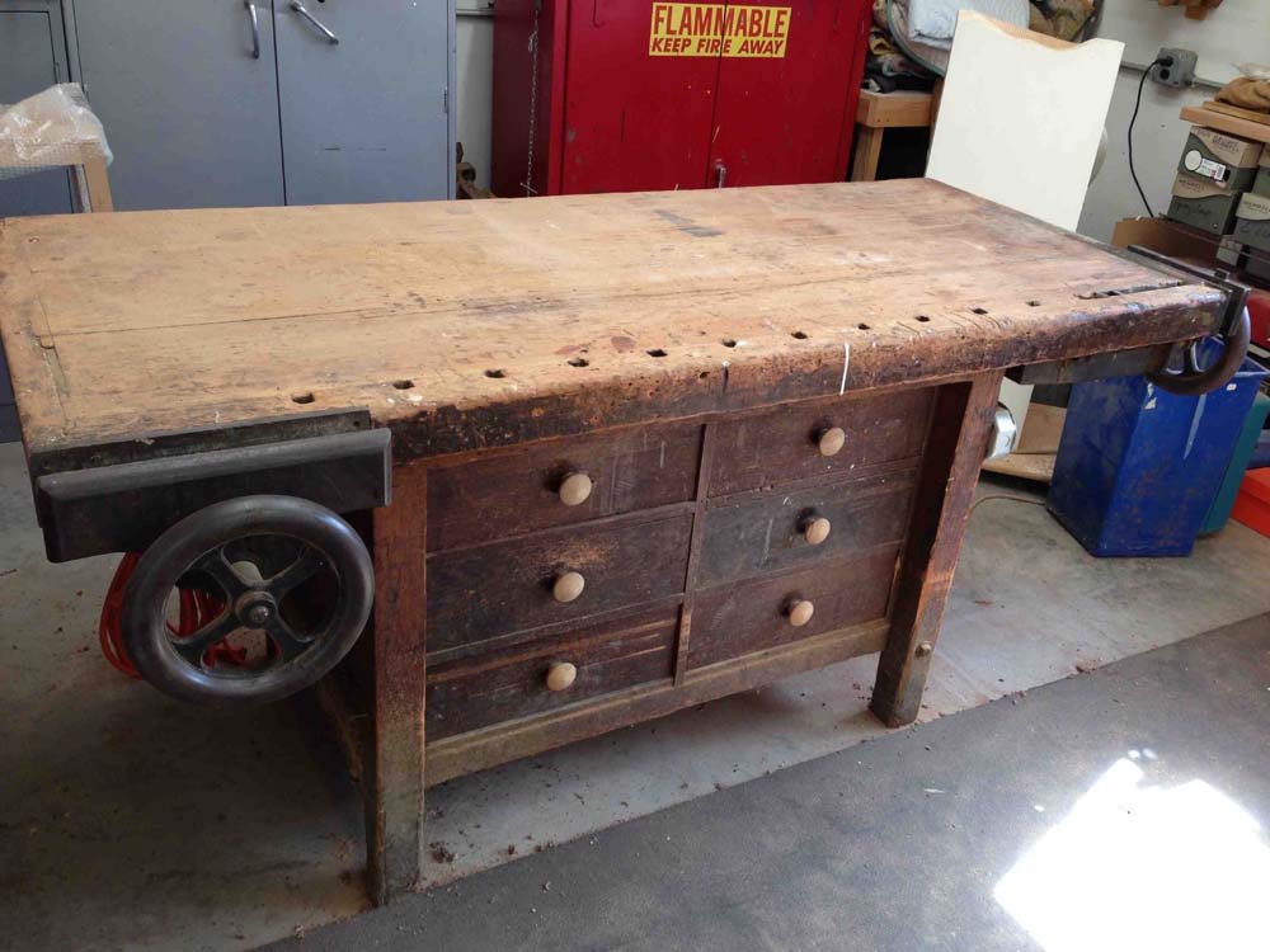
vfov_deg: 42.9
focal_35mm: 33
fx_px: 1211
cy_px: 476
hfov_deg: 55.4
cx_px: 635
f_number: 2.4
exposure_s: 1/20
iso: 64
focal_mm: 4.13
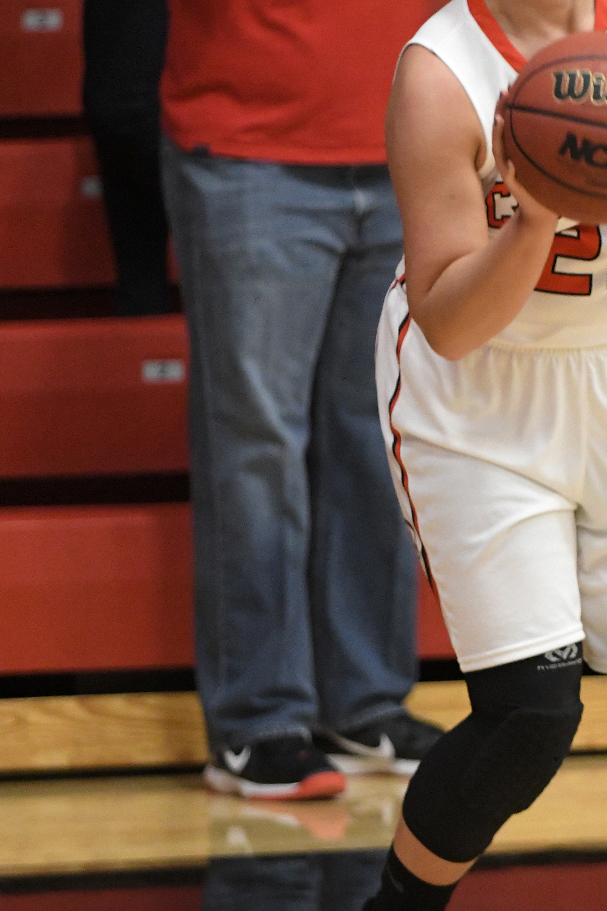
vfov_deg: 4.8
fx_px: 10900
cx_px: 576
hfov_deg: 3.2
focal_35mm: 431
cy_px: 223
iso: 5000
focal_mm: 150
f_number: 2.8
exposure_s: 1/640
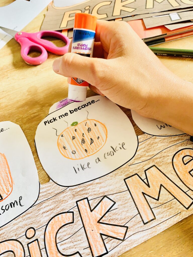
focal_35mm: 26
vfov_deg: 67.3
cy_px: 128
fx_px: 193
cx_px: 96
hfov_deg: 53.1
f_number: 1.8
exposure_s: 1/121
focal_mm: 4.25
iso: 80
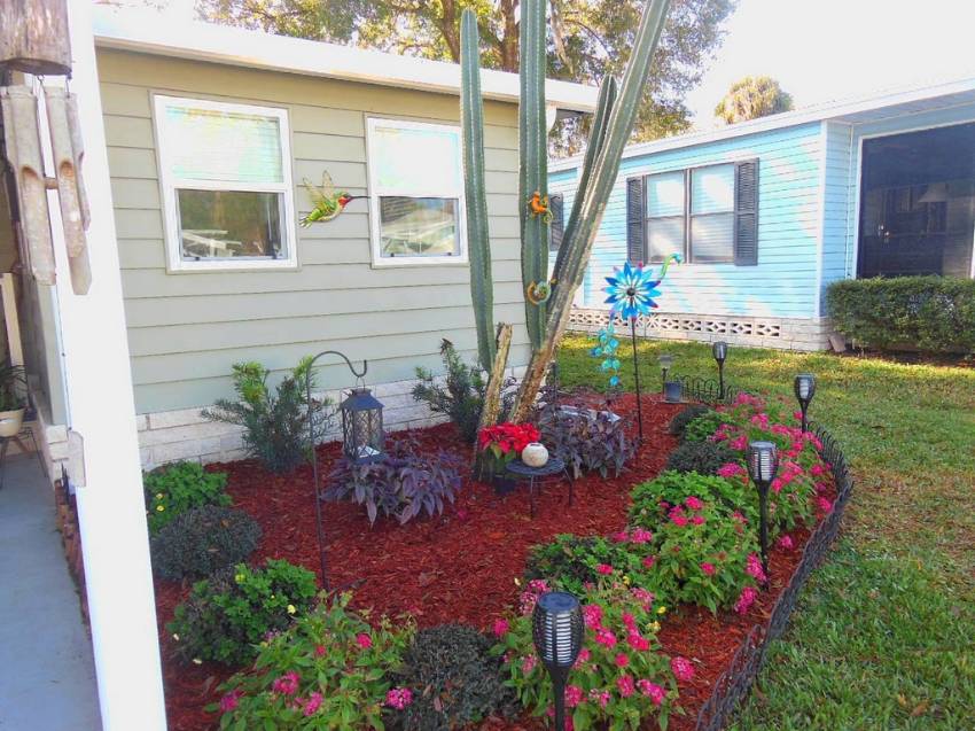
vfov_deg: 54.9
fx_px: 704
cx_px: 488
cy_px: 366
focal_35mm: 25
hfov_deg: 69.4
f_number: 3.5
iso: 125
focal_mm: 4.5
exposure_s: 1/80
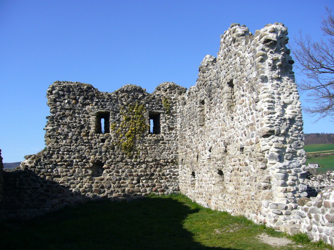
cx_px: 167
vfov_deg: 40.7
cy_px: 125
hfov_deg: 52.6
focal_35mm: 35
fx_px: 338
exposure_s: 1/320
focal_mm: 5.8
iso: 80
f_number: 5.6
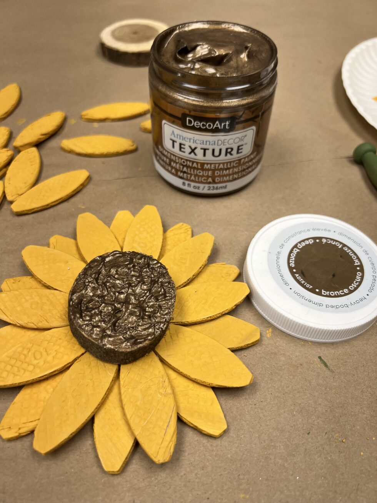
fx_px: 378
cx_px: 188
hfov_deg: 53.1
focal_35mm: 26
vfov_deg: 67.3
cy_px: 252
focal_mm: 5.7
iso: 80
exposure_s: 1/121
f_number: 1.5
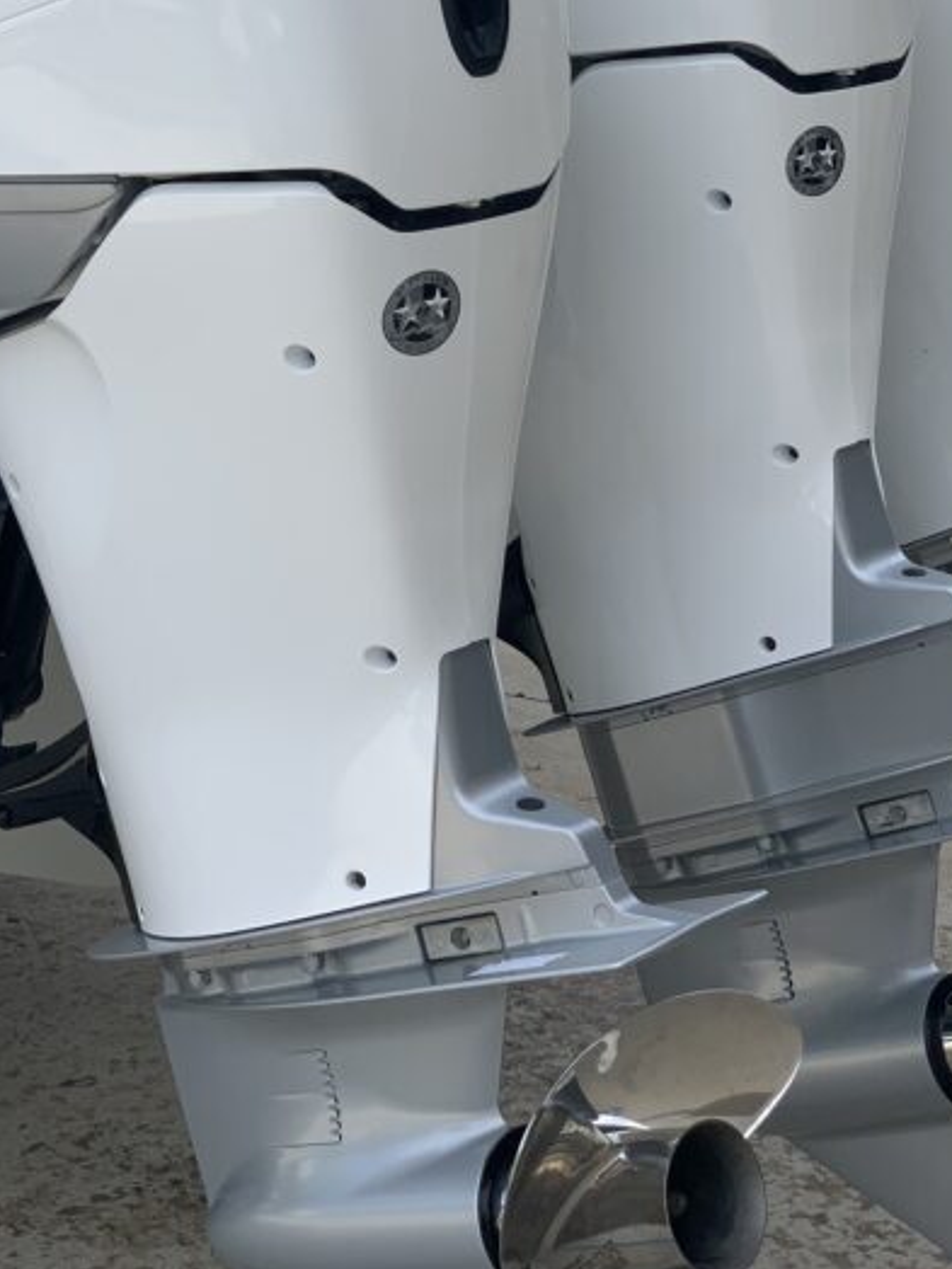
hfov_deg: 17.2
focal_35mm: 86
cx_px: 417
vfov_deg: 22.4
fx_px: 3154
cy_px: 234
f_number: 2.4
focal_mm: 6
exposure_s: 1/786
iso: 16
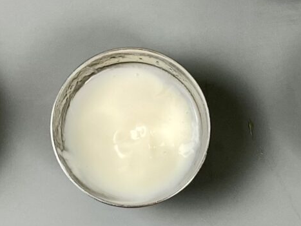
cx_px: 246
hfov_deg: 17.1
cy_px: 243
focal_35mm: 114
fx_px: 991
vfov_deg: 12.8
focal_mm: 4.25
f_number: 1.8
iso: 64
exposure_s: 1/120
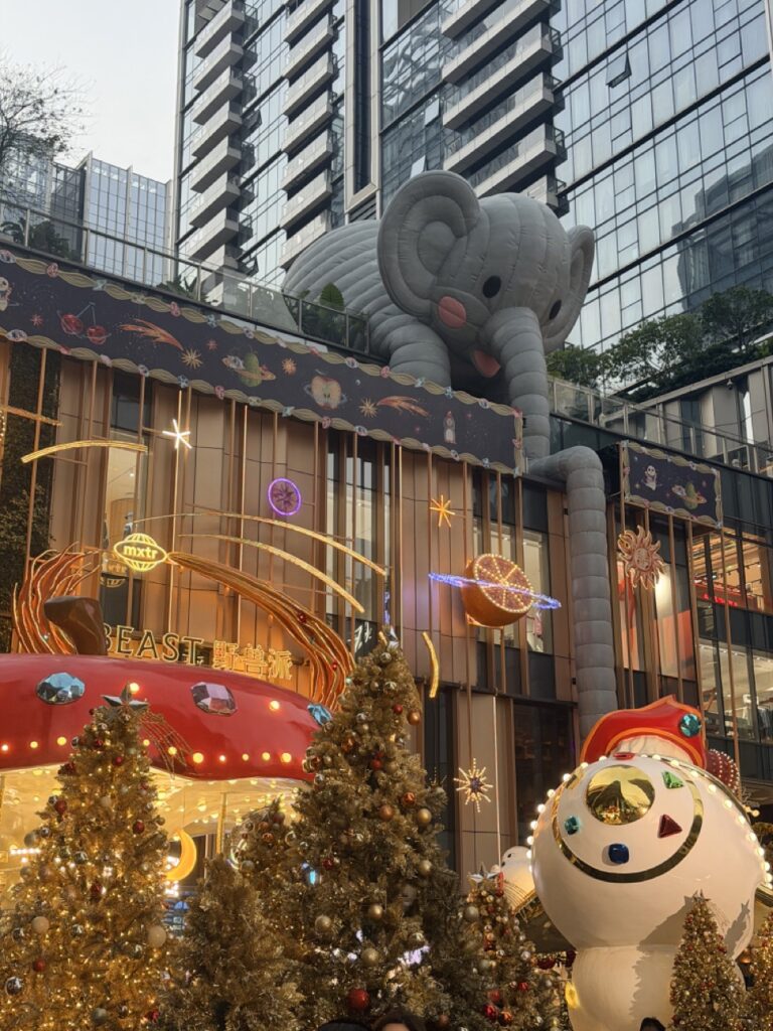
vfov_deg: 39.7
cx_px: 386
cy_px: 516
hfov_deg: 30.3
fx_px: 1429
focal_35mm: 48
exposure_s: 1/100
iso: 100
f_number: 1.78
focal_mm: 6.76
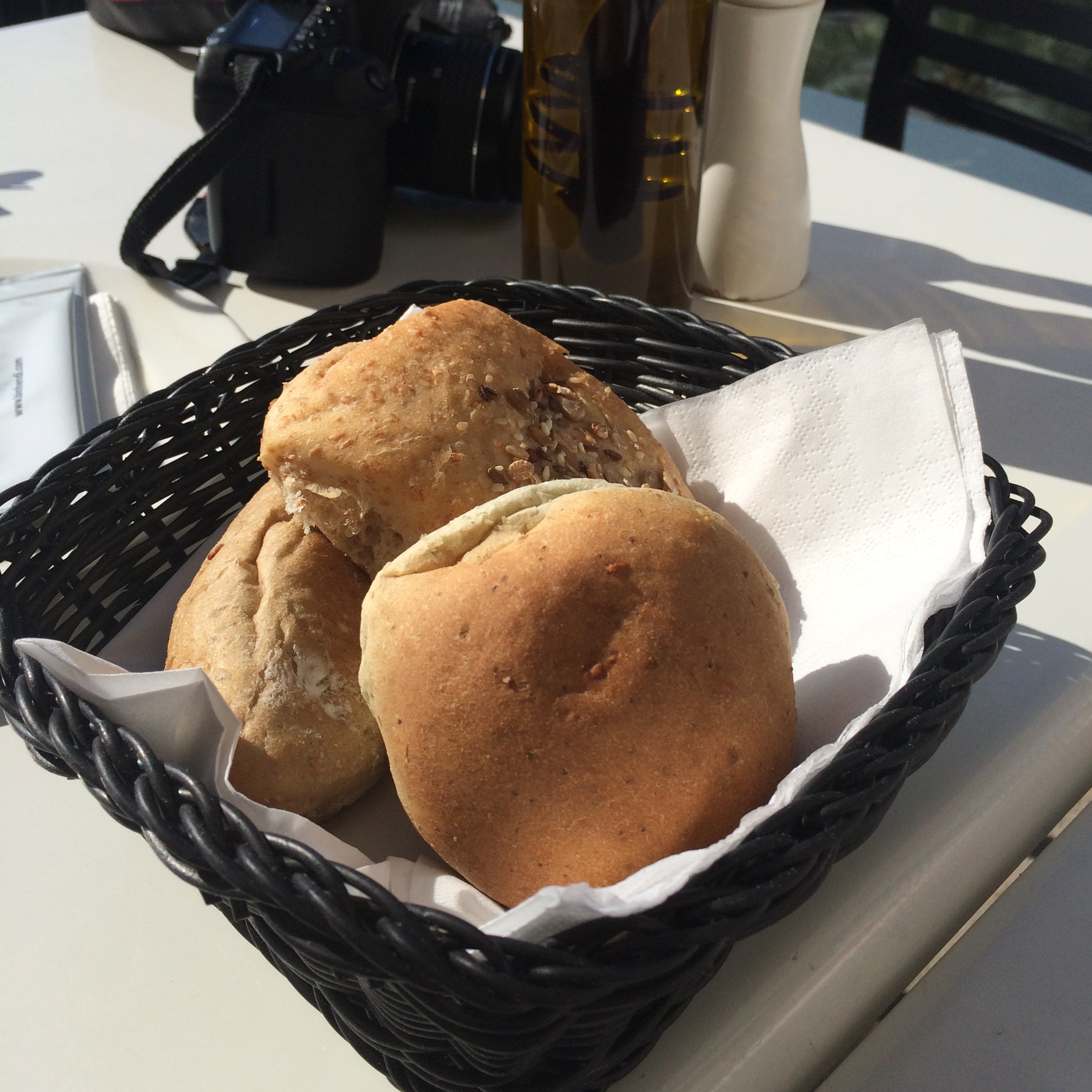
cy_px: 429
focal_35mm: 35
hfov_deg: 47.2
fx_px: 1249
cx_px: 557
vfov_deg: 46.9
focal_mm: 4.15
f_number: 2.2
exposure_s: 1/4566
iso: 32
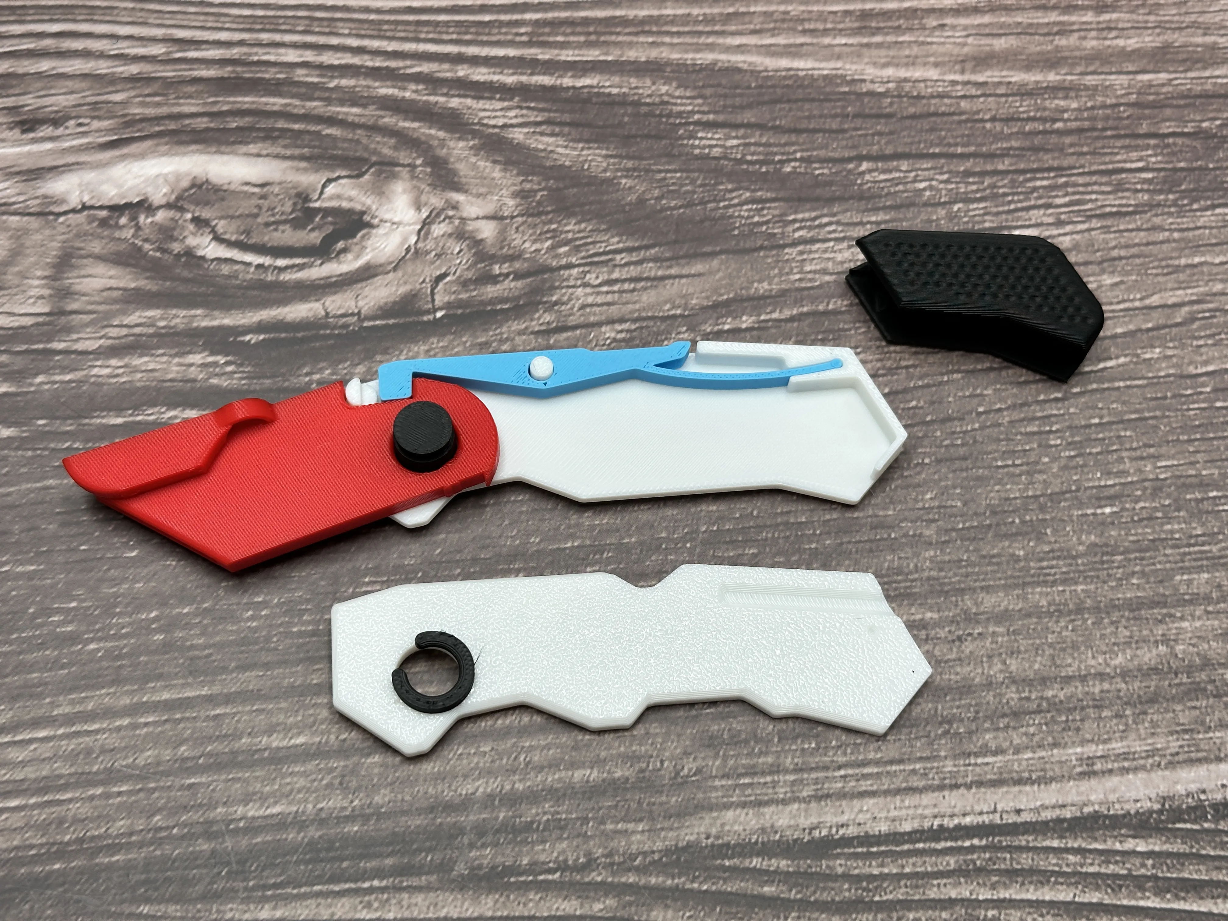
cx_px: 614
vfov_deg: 30.3
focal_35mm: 48
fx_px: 1703
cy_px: 460
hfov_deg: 39.7
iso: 50
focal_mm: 6.86
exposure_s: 1/141
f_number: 1.78
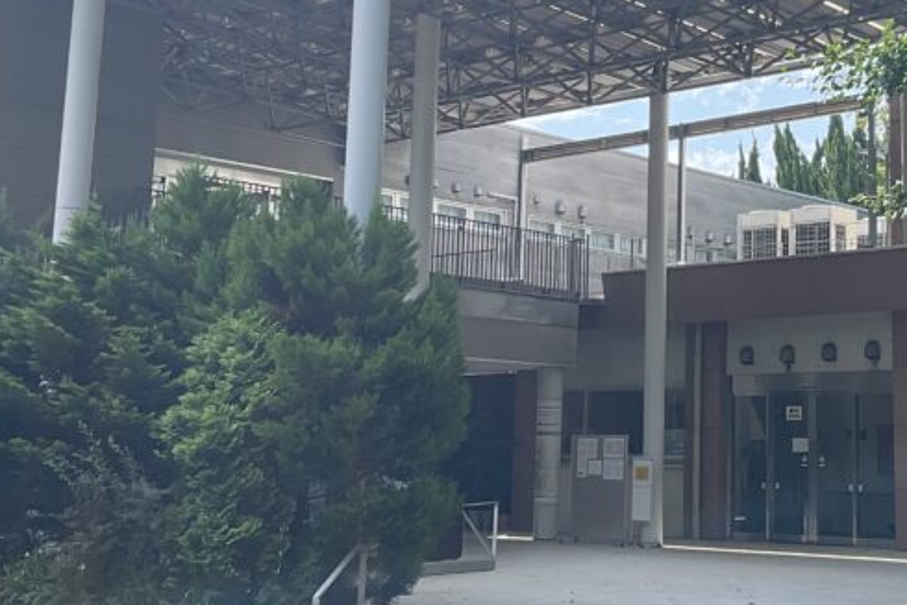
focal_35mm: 63
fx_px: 1588
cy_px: 161
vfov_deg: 21.4
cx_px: 692
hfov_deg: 31.3
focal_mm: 3
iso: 16
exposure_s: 1/574
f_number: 1.8
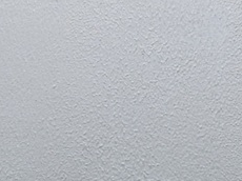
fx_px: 887
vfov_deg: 10.9
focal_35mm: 127
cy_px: 324
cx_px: 62
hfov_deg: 15.5
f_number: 1.73
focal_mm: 4.38
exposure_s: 1/24
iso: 189
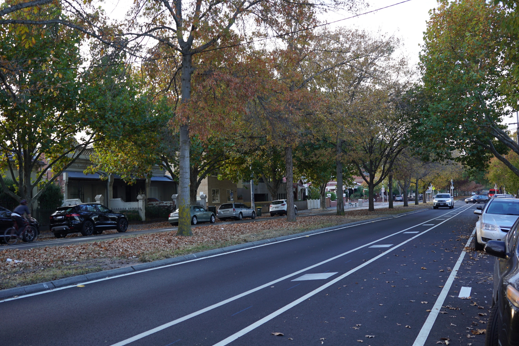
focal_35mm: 36
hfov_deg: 53.1
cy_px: 173
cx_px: 261
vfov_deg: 36.9
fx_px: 519
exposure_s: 1/60
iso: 100
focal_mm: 35
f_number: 4
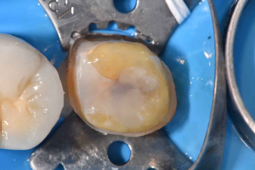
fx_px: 1111
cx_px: 128
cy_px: 85
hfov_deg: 13.1
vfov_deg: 8.7
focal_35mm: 157
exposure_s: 1/160
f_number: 32
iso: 200
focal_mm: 105
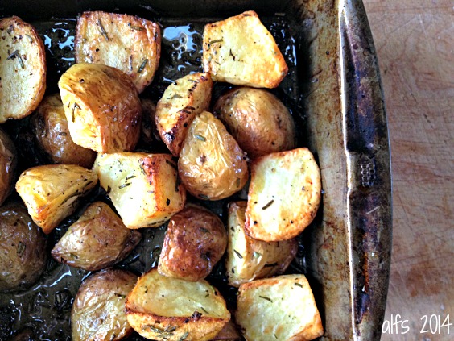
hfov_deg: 52.6
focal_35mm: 35
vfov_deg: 40.7
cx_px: 227
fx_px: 459
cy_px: 170
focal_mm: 4.28
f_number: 2.4
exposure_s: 1/20
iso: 125
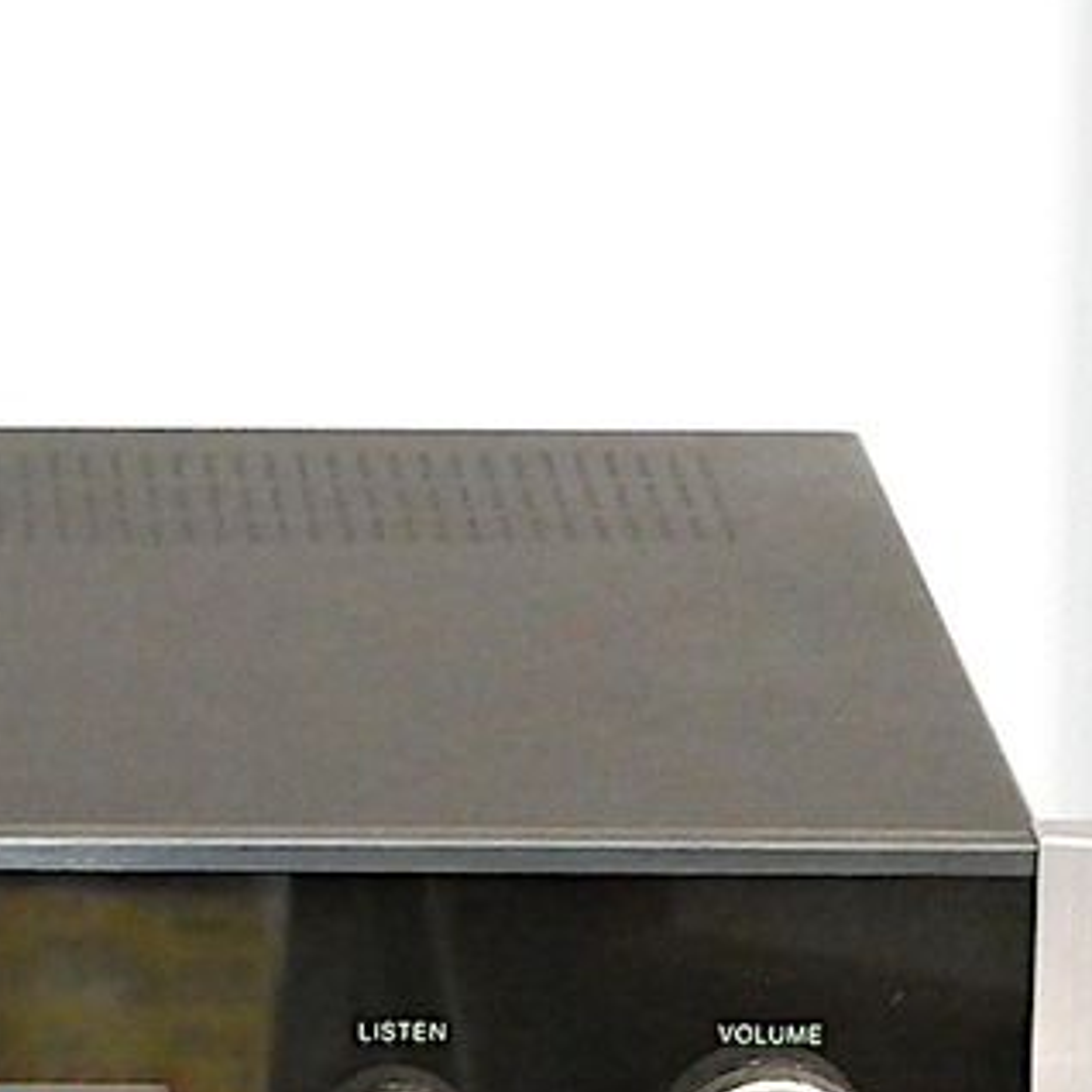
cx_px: -357
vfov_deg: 4.6
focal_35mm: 382
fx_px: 13634
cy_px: 996
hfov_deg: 4.6
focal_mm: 25.6
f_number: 5.6
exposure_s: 1/40
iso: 1600
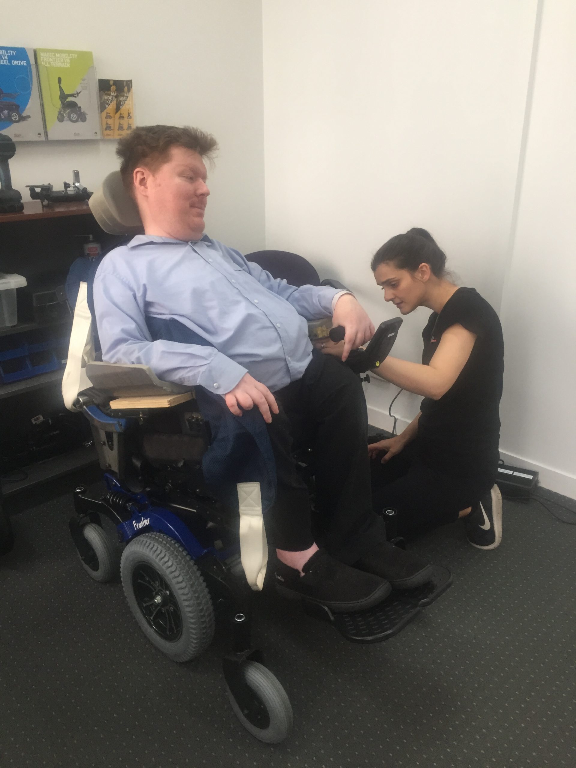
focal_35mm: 29
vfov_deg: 61.7
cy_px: 384
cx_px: 288
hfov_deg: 48.2
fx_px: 643
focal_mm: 4.15
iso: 64
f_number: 2.2
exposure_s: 1/33
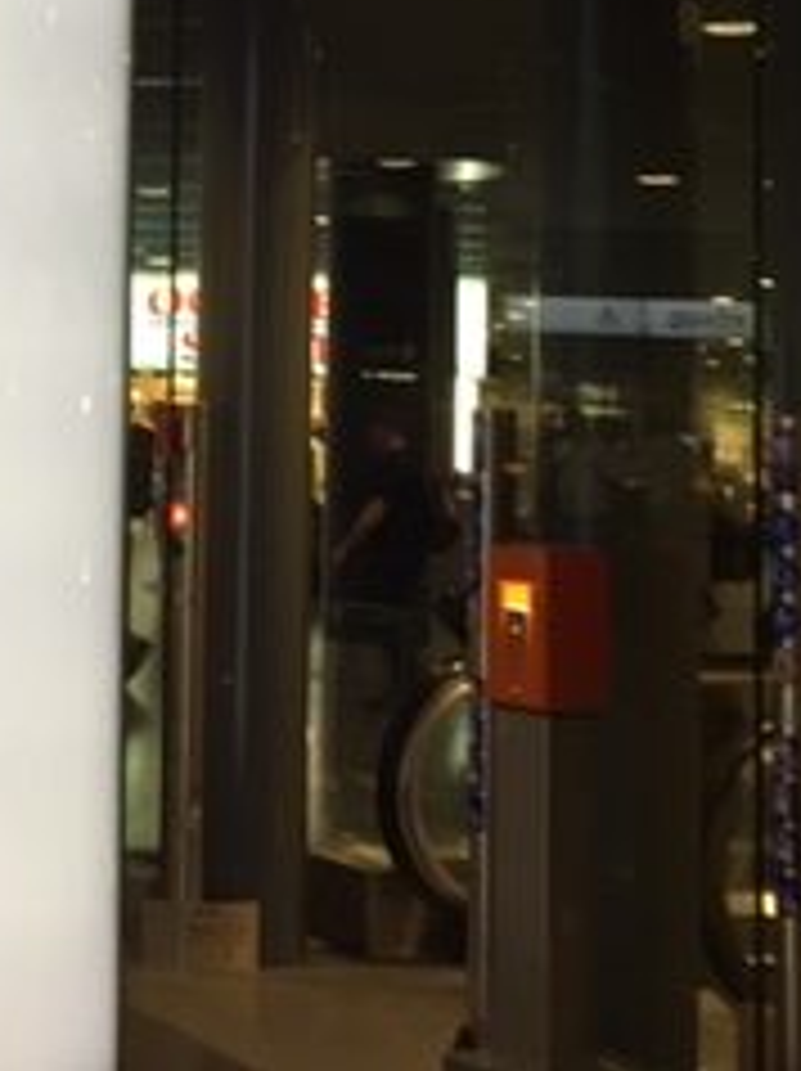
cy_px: 216
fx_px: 2411
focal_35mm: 78
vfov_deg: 24.6
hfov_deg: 17.6
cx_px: -266
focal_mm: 4.15
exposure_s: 1/33
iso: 80
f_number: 2.2
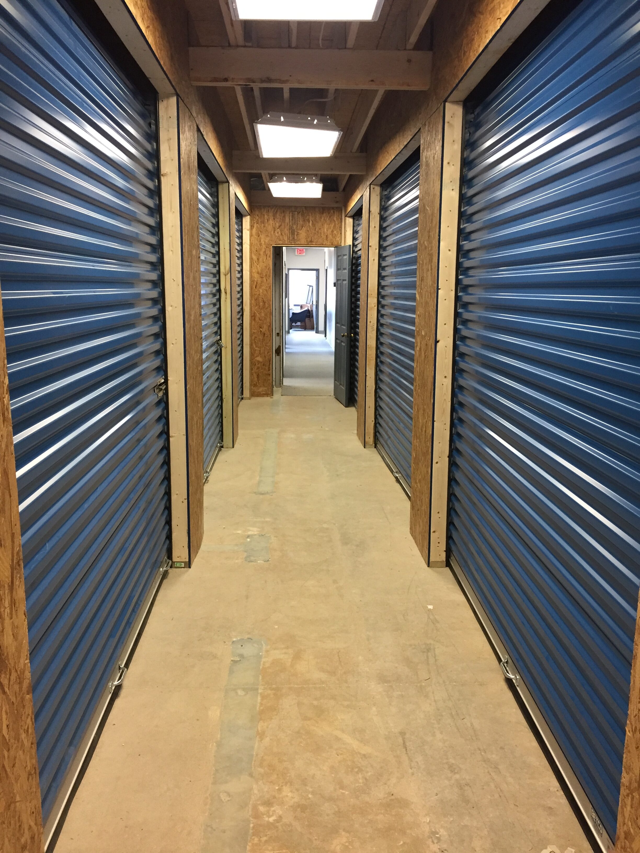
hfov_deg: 48.2
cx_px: 320
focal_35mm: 29
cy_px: 426
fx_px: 715
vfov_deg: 61.7
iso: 160
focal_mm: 4.15
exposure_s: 1/30
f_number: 2.2
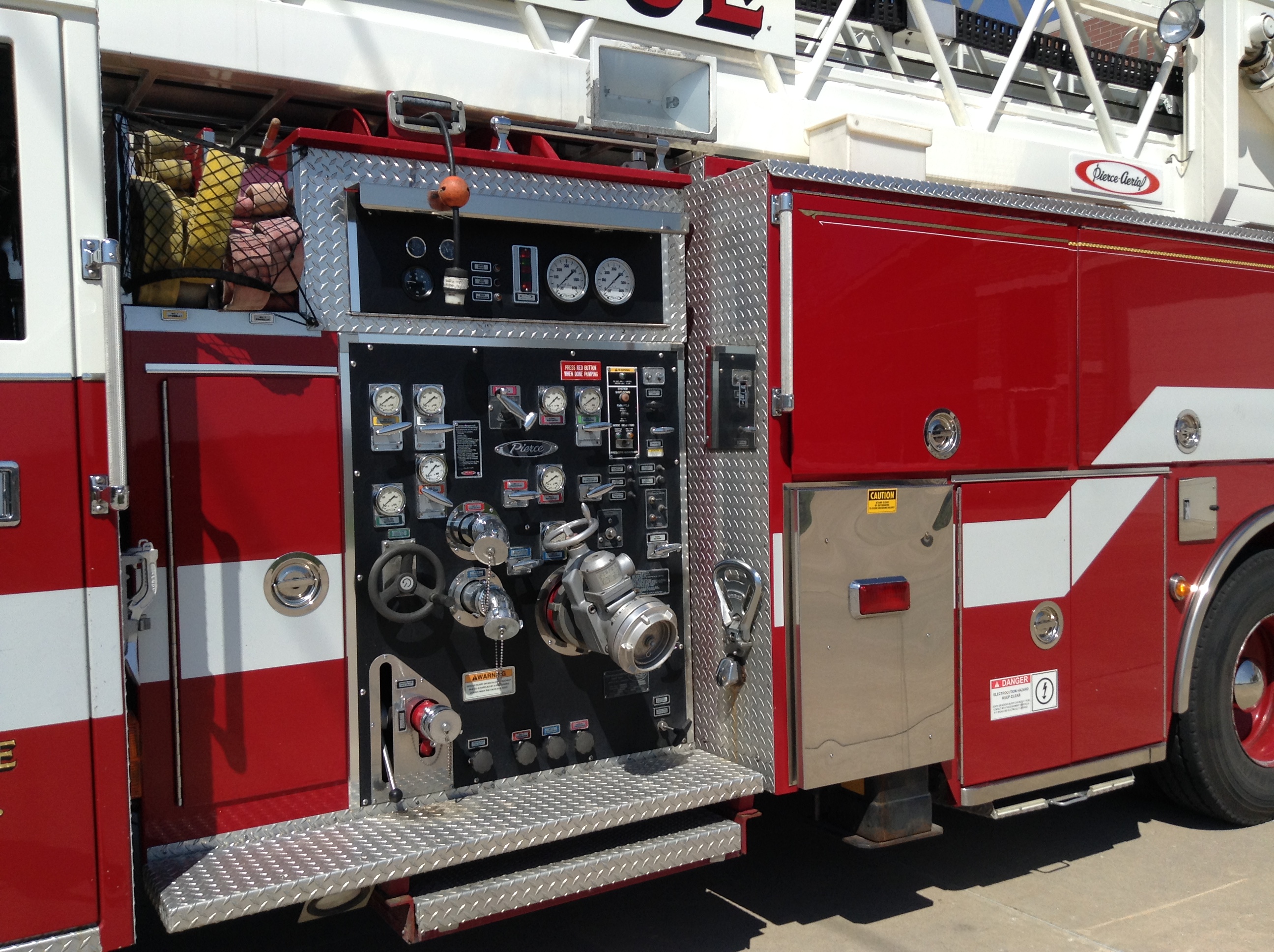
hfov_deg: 55.4
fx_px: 1213
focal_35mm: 33
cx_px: 637
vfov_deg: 42.8
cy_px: 476
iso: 25
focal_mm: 3.3
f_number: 2.4
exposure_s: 1/1656
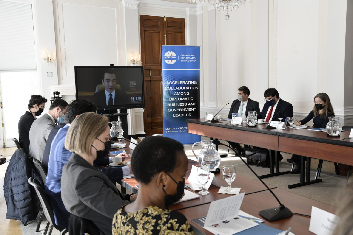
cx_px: 176
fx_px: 343
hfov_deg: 54.4
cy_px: 118
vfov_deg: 37.9
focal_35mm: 35
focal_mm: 35
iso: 1600
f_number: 6.3
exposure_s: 1/160
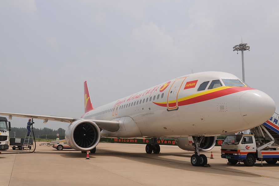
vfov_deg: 40.9
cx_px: 93
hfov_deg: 57.5
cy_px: 112
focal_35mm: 32
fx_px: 248
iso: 200
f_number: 11
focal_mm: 24
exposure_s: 1/500
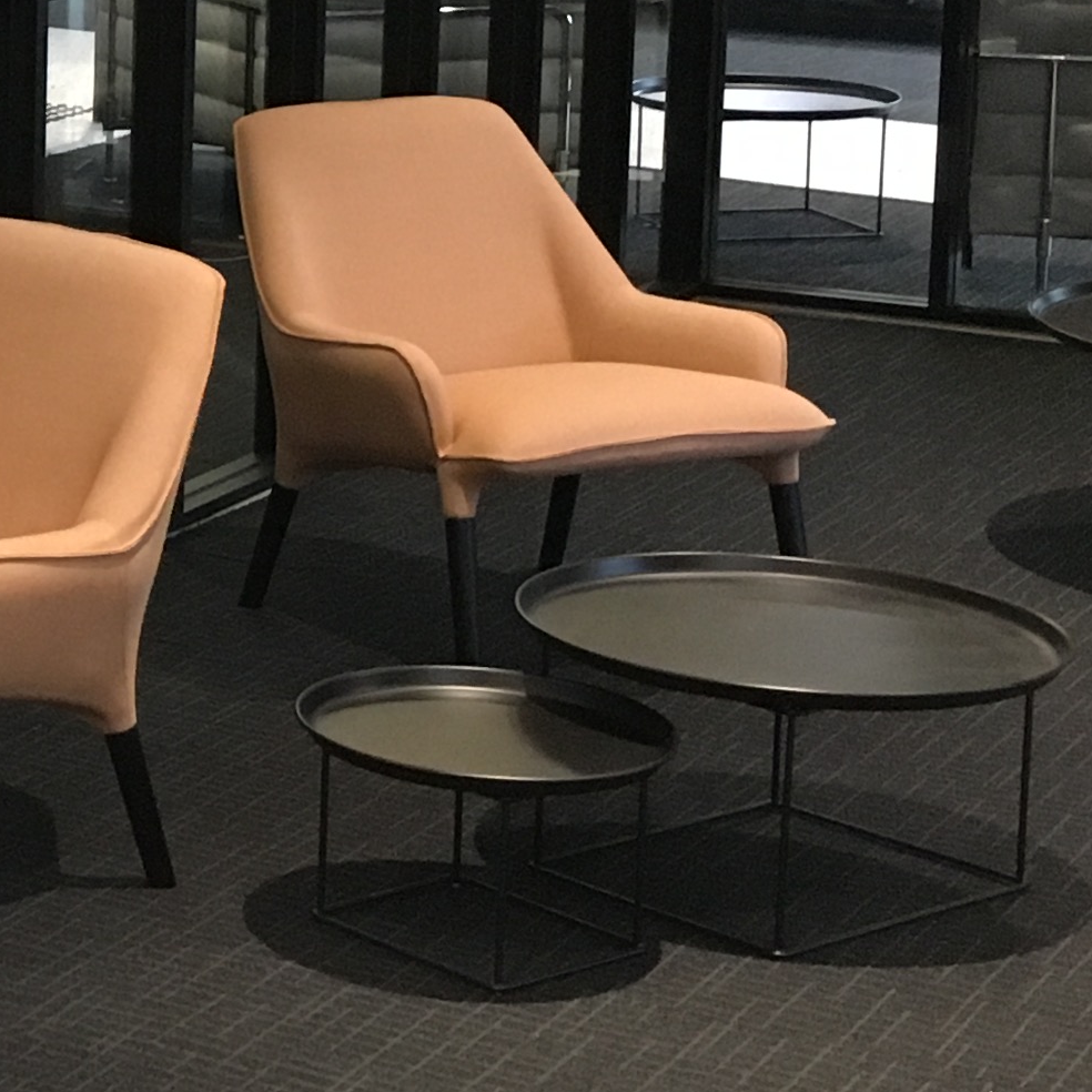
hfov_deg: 15.4
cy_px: 140
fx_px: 3747
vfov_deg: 16.4
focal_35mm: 105
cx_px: -526
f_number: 2.2
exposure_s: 1/17
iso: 200
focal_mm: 4.15
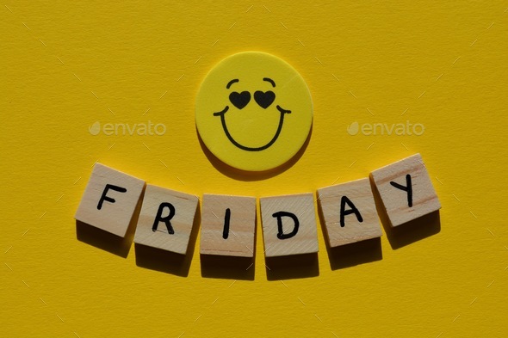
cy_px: 169
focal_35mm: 72
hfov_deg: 28.1
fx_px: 1016
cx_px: 254
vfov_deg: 18.9
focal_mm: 48
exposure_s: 1/320
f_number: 9
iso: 100
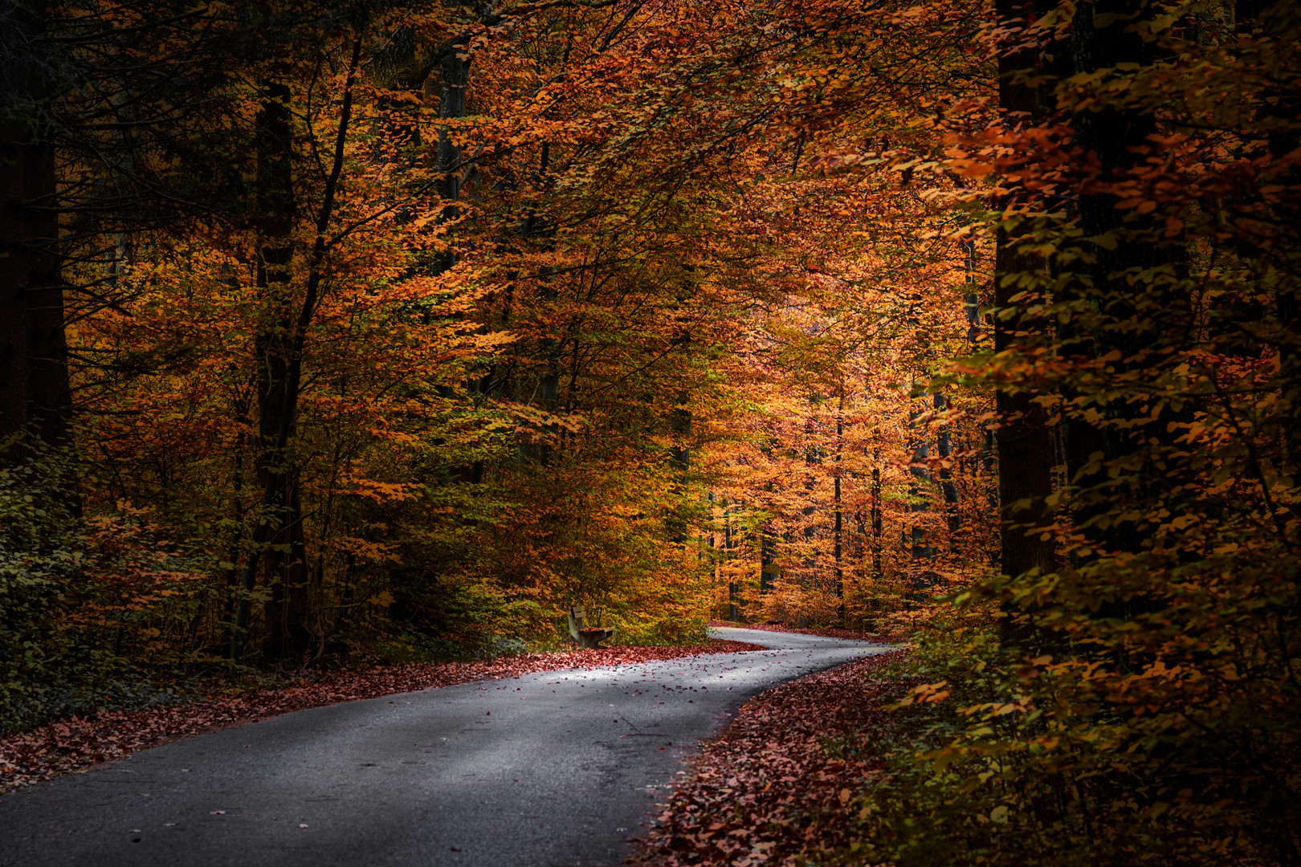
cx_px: 650
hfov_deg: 15.9
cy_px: 434
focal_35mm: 129
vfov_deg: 10.6
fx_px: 4662
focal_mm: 86
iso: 200
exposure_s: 1/15
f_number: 5.6
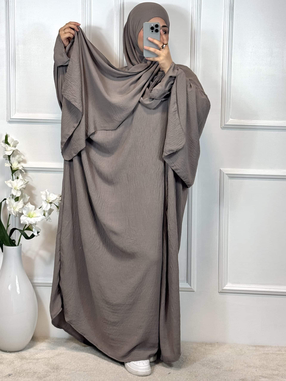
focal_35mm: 48
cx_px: 143
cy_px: 190
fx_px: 529
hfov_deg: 30.3
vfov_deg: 39.7
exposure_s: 1/100
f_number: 1.78
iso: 64
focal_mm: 6.76
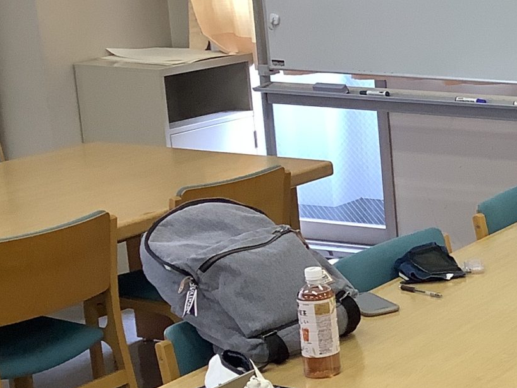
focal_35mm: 97
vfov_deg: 15.2
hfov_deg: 17.9
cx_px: 798
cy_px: 242
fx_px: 1449
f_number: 2.4
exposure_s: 1/50
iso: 100
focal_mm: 3.3
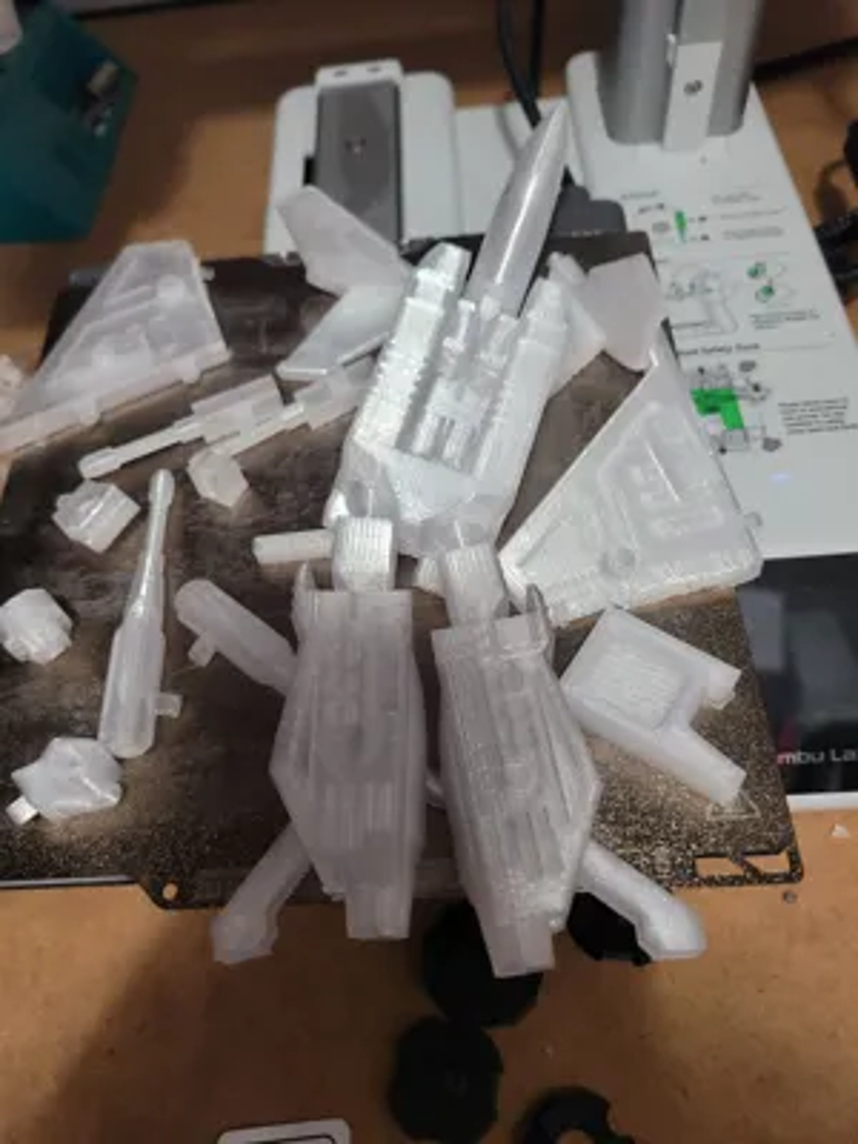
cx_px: 429
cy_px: 572
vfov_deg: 67.3
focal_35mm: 26
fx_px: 859
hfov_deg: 53.1
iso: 320
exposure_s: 1/40
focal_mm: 5.4
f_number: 1.8
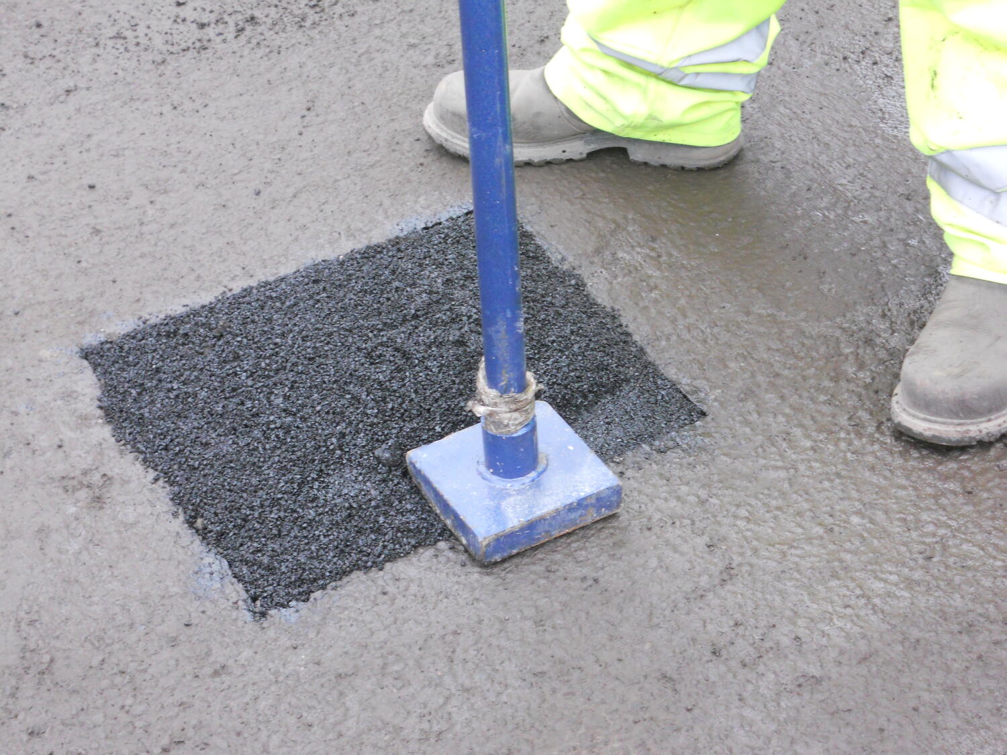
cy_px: 378
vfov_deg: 19.1
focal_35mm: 77
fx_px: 2240
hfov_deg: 25.3
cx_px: 504
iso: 400
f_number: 5.9
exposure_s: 1/30
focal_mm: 13.9
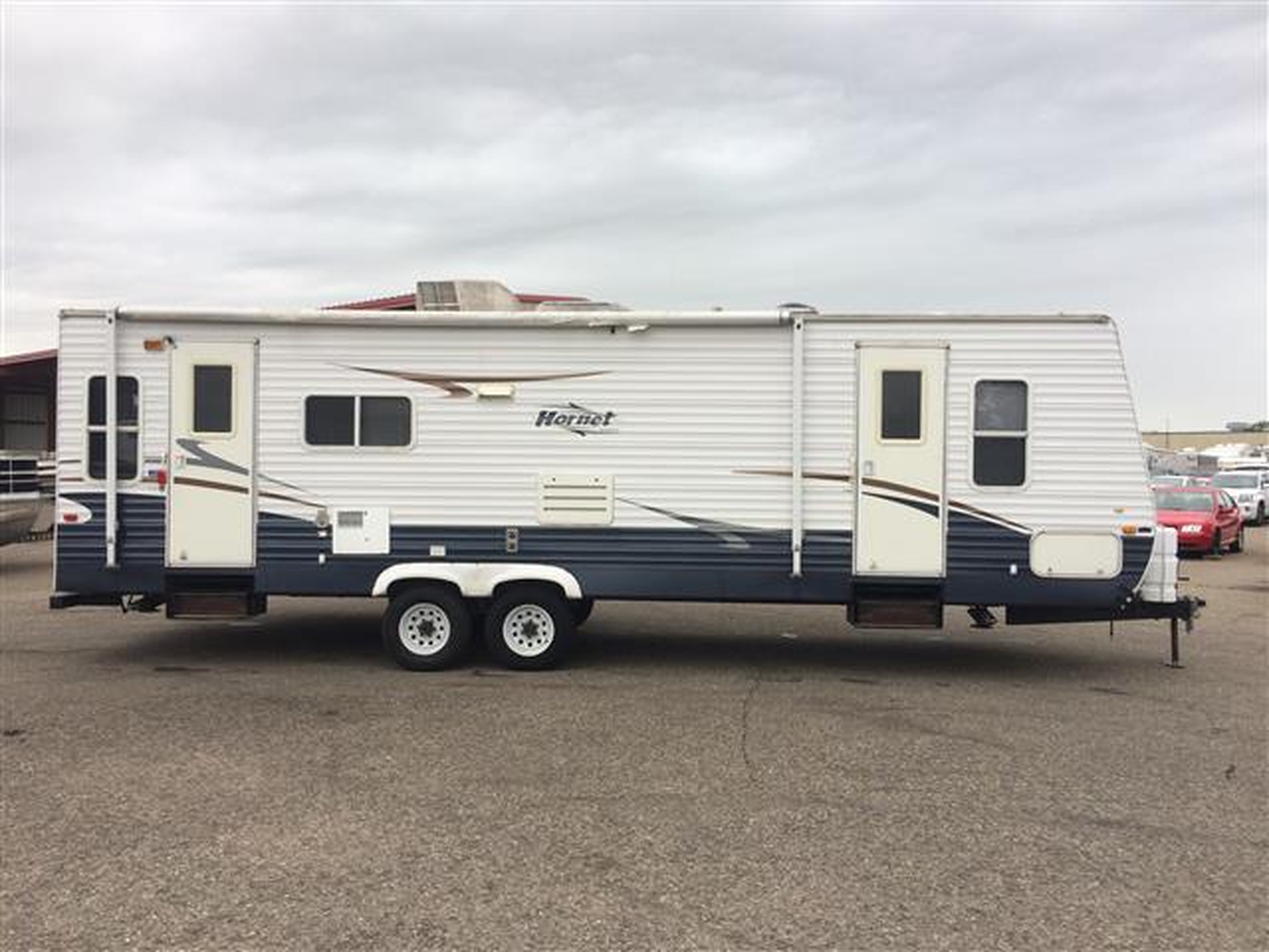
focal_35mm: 29
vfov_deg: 48.2
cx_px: 634
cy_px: 476
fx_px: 1063
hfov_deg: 61.7
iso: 32
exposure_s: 1/441
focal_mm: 4.15
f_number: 2.2
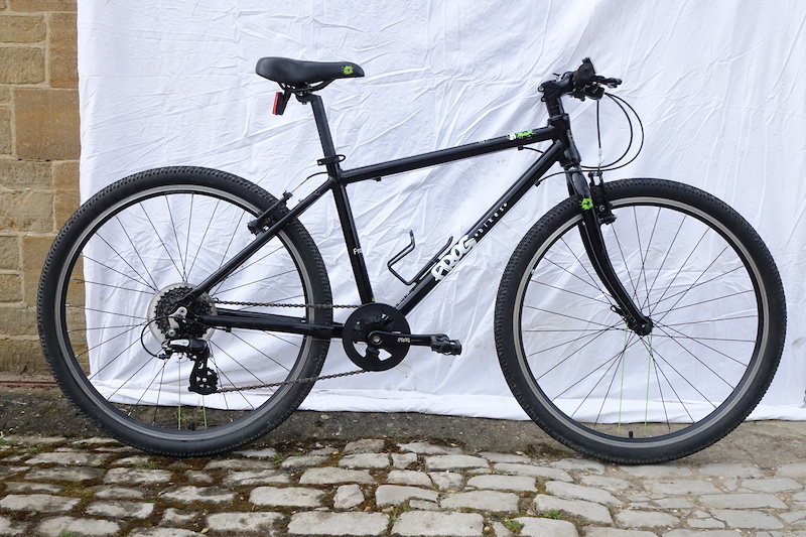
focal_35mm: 39
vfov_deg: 34.2
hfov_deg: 49.6
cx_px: 403
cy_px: 268
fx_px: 873
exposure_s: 1/320
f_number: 8
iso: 1000
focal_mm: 14.24
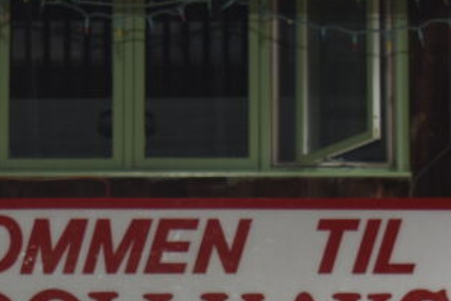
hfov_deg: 10.2
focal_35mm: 201
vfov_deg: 6.6
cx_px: 117
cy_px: 644
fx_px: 2519
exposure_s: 1/200
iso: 200
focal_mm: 26
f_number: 4
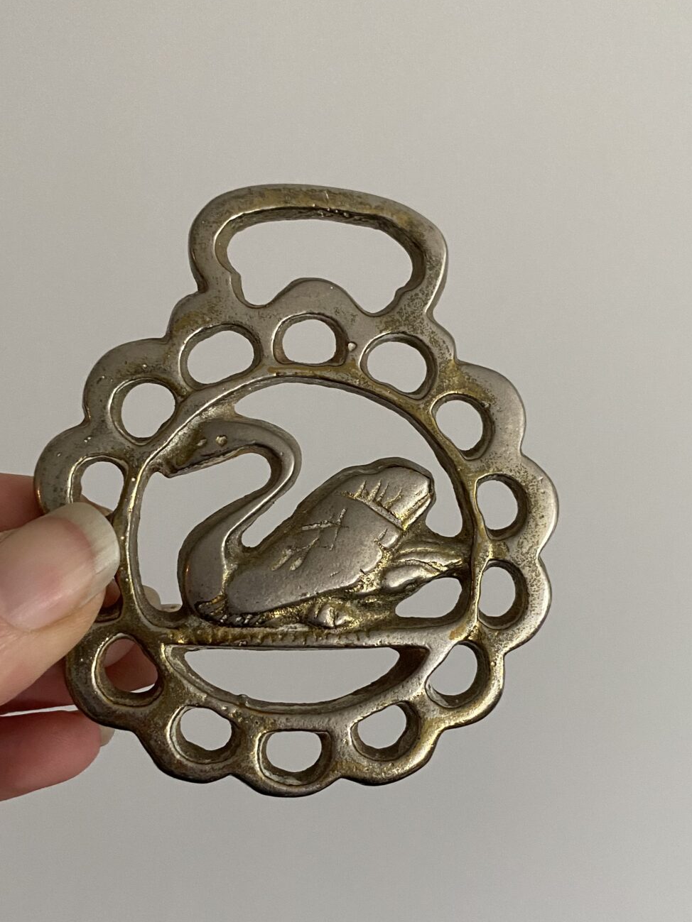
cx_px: 375
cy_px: 547
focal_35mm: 41
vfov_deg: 45.6
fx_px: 1093
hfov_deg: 35.1
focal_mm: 4.25
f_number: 1.8
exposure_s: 1/60
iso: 320
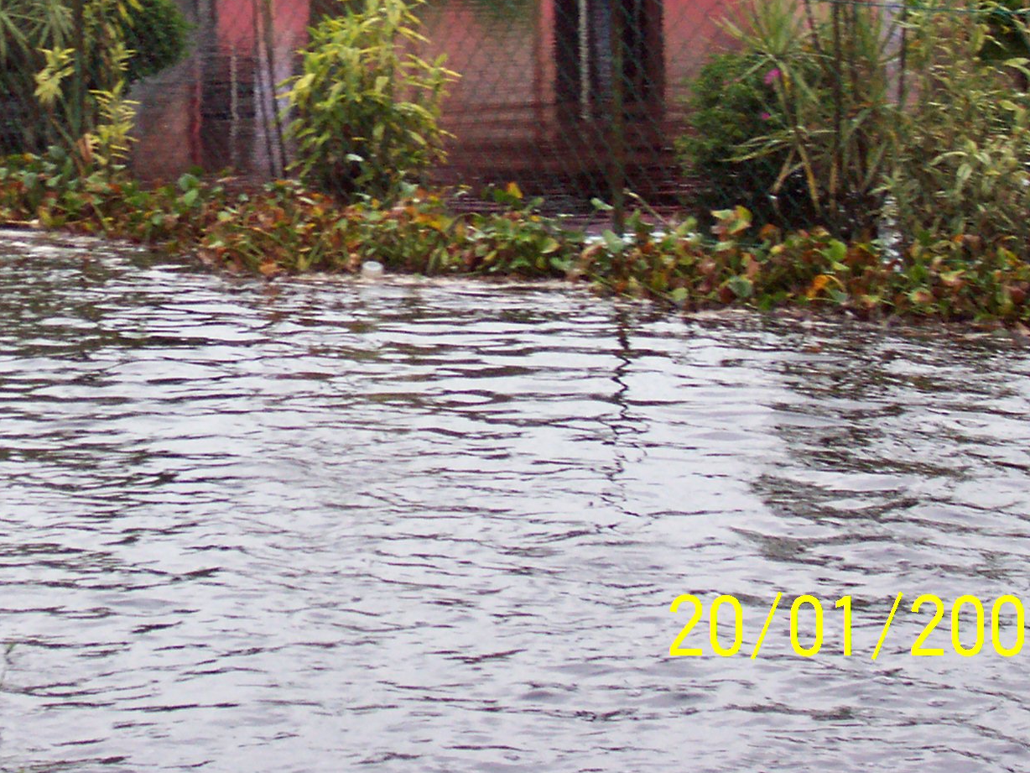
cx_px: 199
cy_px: 95
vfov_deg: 12.1
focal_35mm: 122
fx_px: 3630
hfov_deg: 16.0
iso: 140
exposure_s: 1/103
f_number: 3.6
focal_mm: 10.8
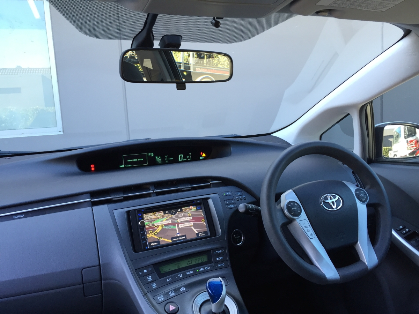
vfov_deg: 48.2
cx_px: 210
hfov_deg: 61.7
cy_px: 157
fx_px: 351
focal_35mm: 29
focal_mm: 4.15
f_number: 2.2
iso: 32
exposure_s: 1/33
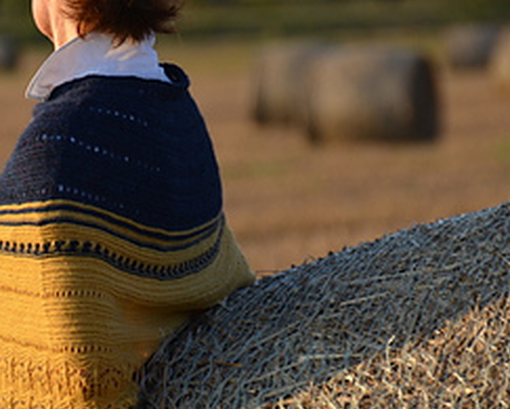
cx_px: 88
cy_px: 129
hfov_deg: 3.3
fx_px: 8720
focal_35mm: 577
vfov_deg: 2.7
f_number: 6.3
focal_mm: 200
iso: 125
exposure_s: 1/200
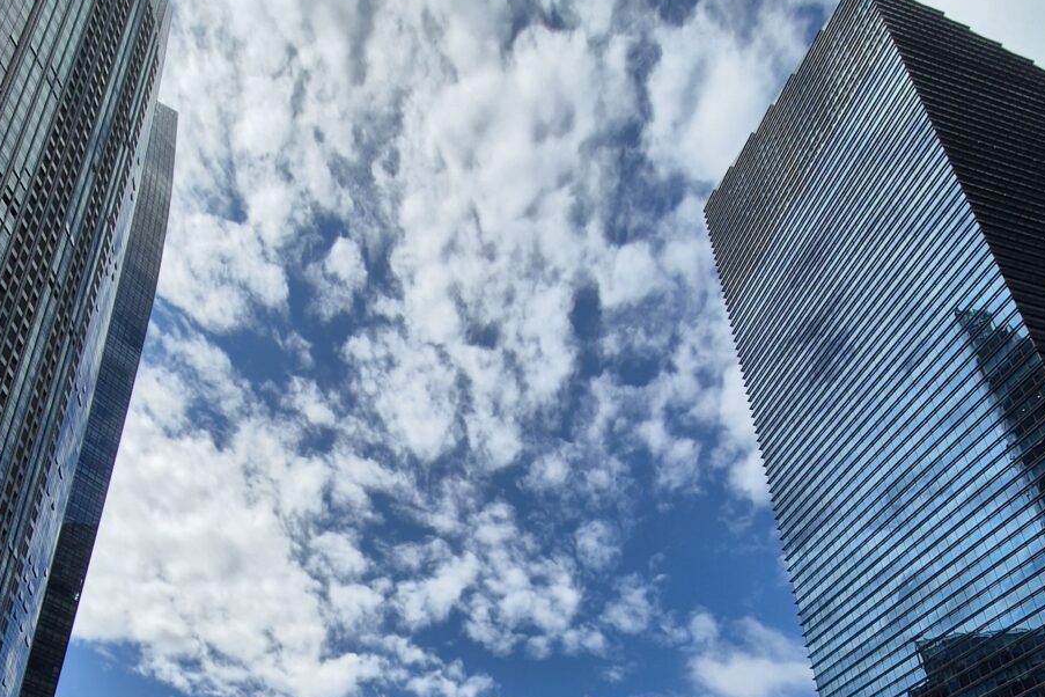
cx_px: 469
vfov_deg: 43.3
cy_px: 761
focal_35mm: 23
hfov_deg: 75.9
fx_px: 668
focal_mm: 2.2
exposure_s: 1/5008
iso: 50
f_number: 2.2
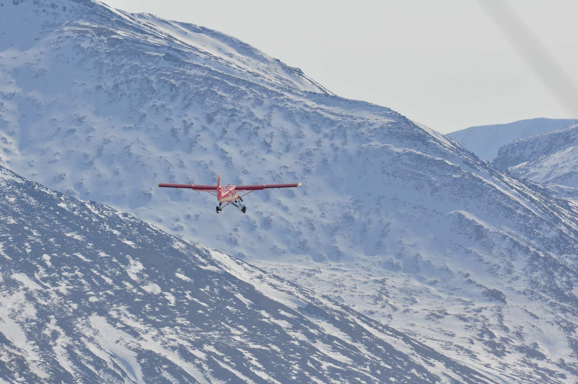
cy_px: 192
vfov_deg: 2.3
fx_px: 9622
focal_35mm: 600
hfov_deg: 3.4
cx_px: 289
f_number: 9
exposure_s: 1/1600
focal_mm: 400
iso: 200
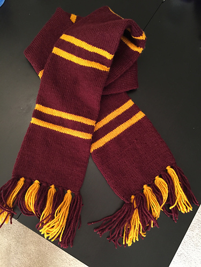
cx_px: 100
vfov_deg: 61.7
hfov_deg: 48.2
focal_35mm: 29
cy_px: 134
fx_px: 225
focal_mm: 4.15
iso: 160
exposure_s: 1/30
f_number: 2.2
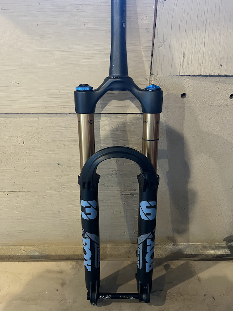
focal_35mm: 26
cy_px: 156
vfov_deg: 67.3
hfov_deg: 53.1
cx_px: 116
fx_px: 233
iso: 500
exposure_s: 1/30
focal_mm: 5.1
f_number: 1.6
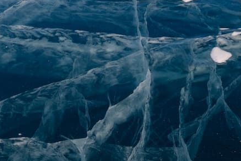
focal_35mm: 83
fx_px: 555
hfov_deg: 24.4
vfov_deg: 14.4
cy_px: -131
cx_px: 99
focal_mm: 20
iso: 64
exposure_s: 1/60
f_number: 16
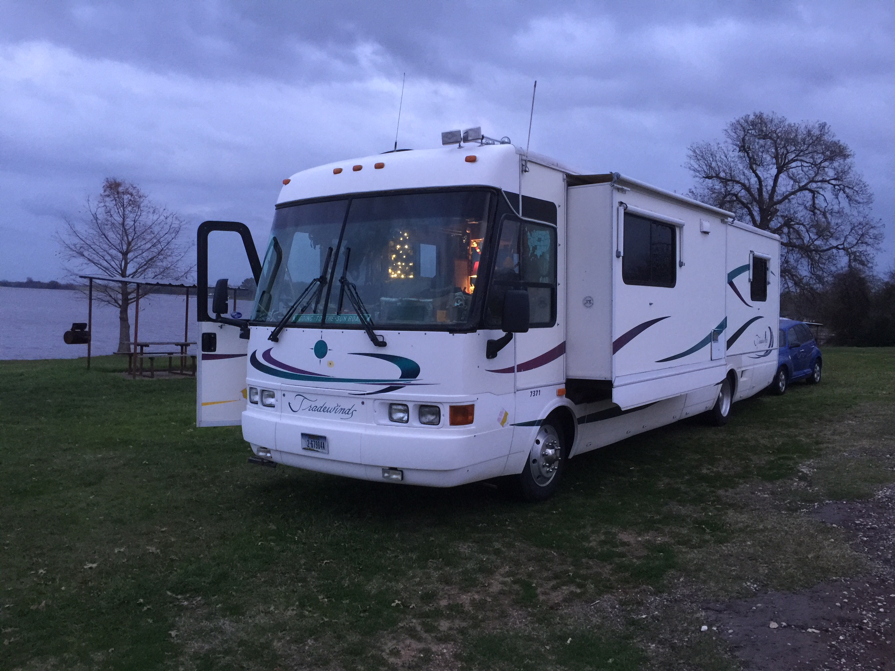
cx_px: 448
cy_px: 336
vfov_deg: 48.2
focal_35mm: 29
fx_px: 750
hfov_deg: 61.7
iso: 125
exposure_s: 1/10
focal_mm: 4.15
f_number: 2.2
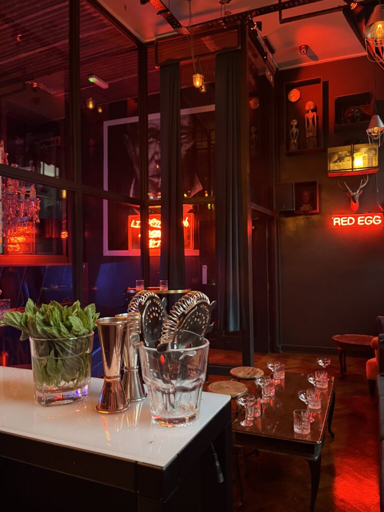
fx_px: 385
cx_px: 192
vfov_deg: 67.3
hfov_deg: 53.1
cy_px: 256
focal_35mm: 26
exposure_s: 1/25
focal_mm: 5.1
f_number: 1.6
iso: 640
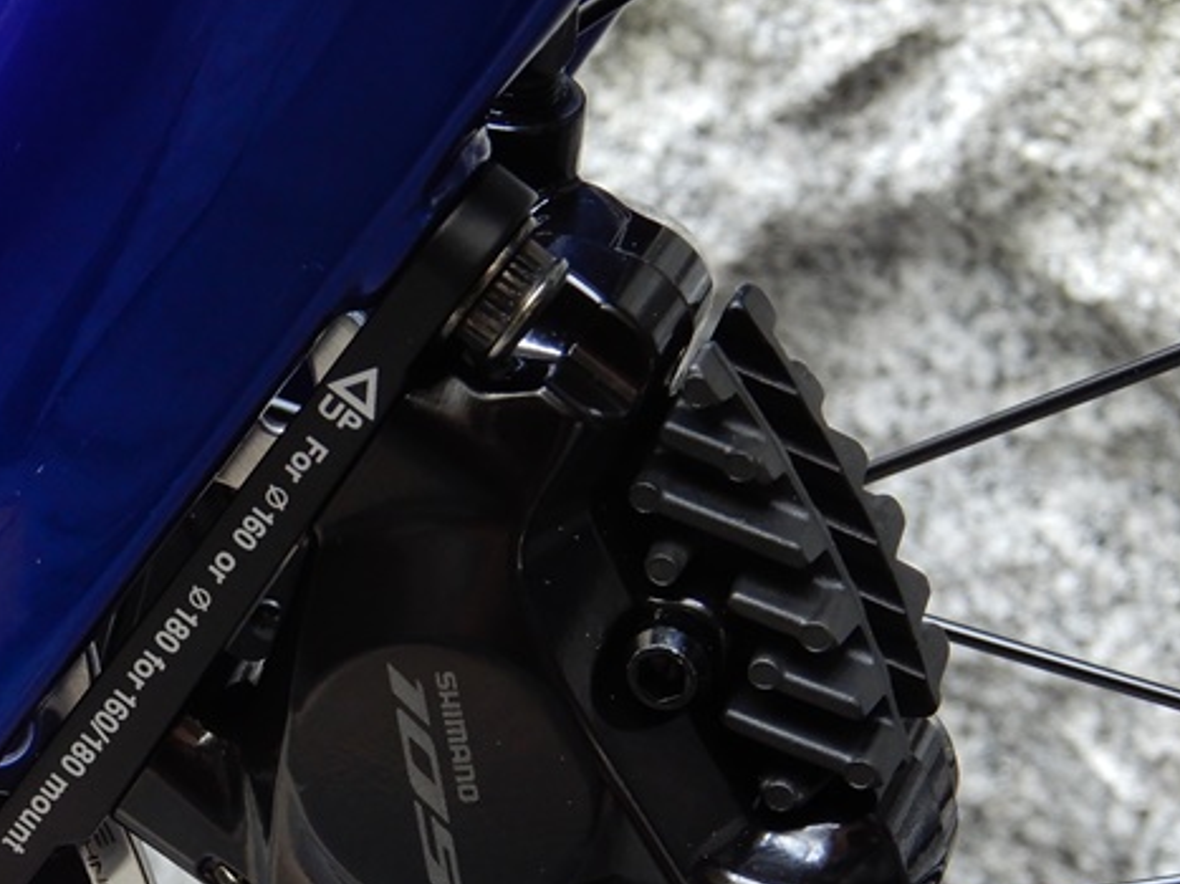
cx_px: -10
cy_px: 887
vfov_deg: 9.1
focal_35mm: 162
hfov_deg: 12.1
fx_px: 5521
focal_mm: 12.5
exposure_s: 1/30
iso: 140
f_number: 4.5
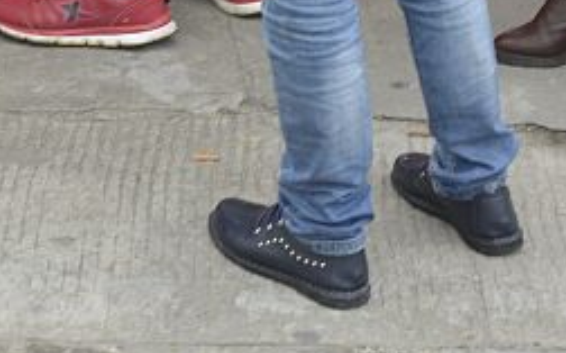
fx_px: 2620
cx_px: 9
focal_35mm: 170
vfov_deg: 7.2
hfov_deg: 12.2
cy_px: -534
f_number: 6.3
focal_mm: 35
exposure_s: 1/125
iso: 400
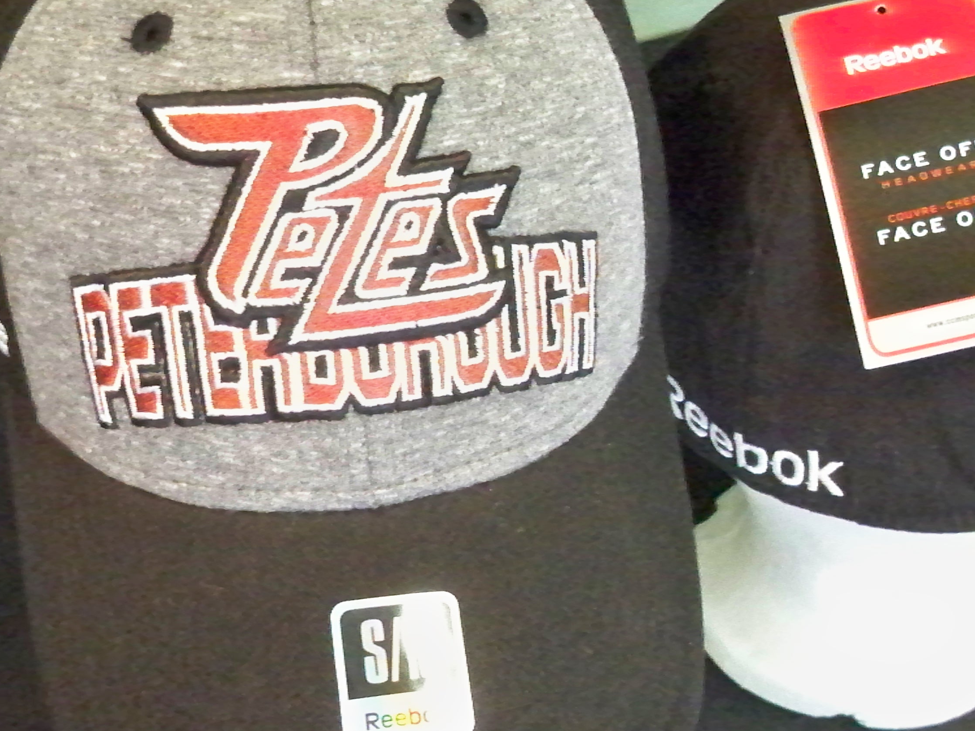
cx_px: 578
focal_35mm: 57
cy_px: 322
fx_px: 1605
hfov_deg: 33.7
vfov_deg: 25.6
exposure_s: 1/60
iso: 2500
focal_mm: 6.3
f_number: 3.1
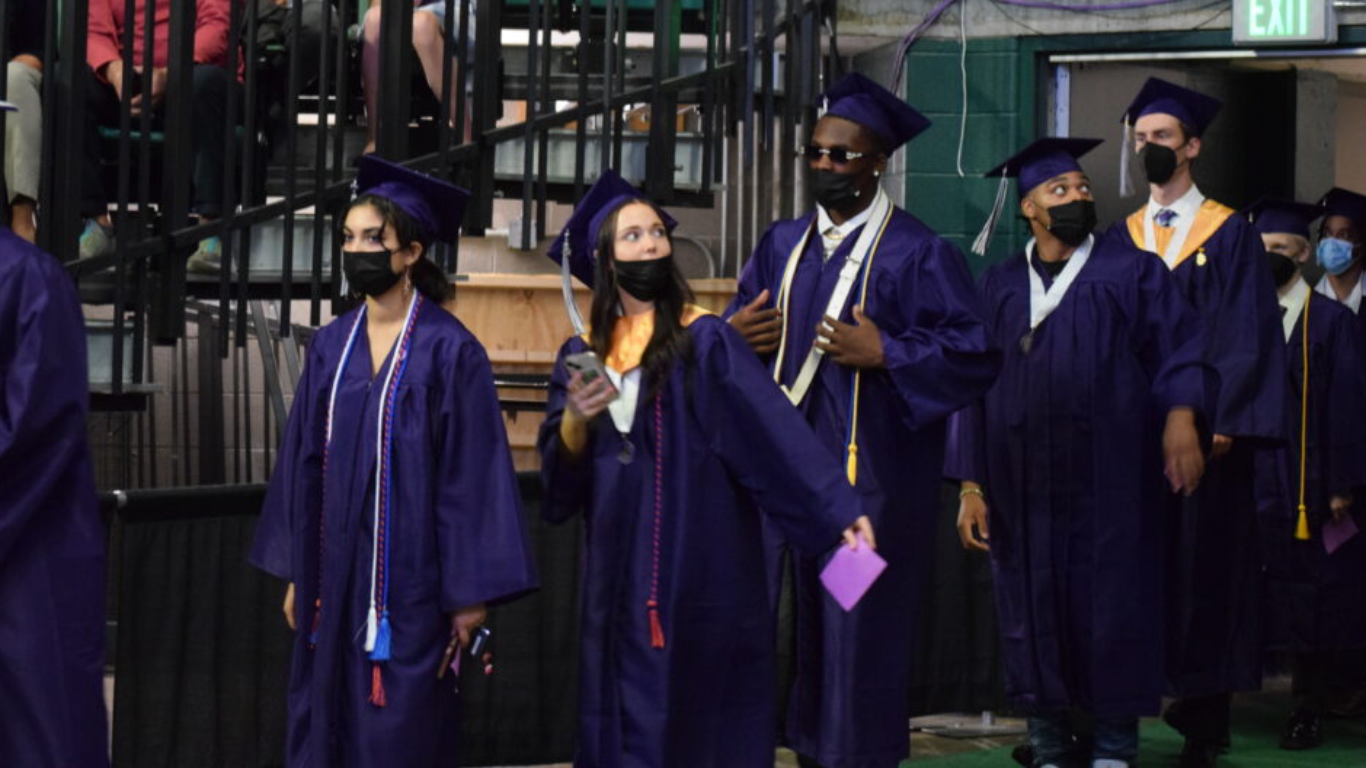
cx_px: 682
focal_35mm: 88
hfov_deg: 24.3
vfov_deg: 13.8
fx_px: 3170
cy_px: 392
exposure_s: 1/60
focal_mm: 55
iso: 4000
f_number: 4
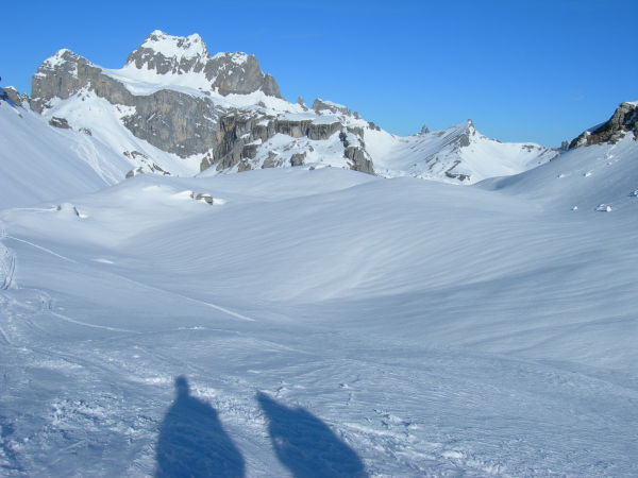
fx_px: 700
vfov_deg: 37.7
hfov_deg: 49.0
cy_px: 239
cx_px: 319
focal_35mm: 38
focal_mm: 7.8
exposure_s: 1/1024
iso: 50
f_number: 4.8
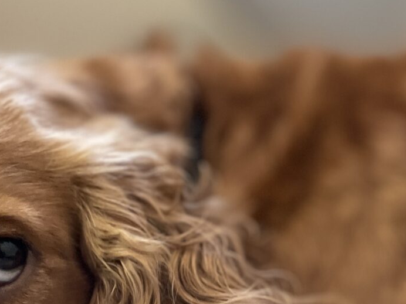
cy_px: 354
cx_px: 283
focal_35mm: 77
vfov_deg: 18.3
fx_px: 903
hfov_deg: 25.2
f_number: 1.6
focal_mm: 4.2
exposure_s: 1/33
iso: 500
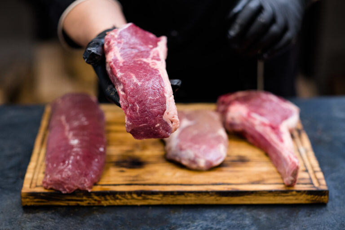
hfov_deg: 24.2
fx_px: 805
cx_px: 172
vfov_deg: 16.3
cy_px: 115
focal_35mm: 84
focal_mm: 56
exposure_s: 1/250
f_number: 2
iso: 800
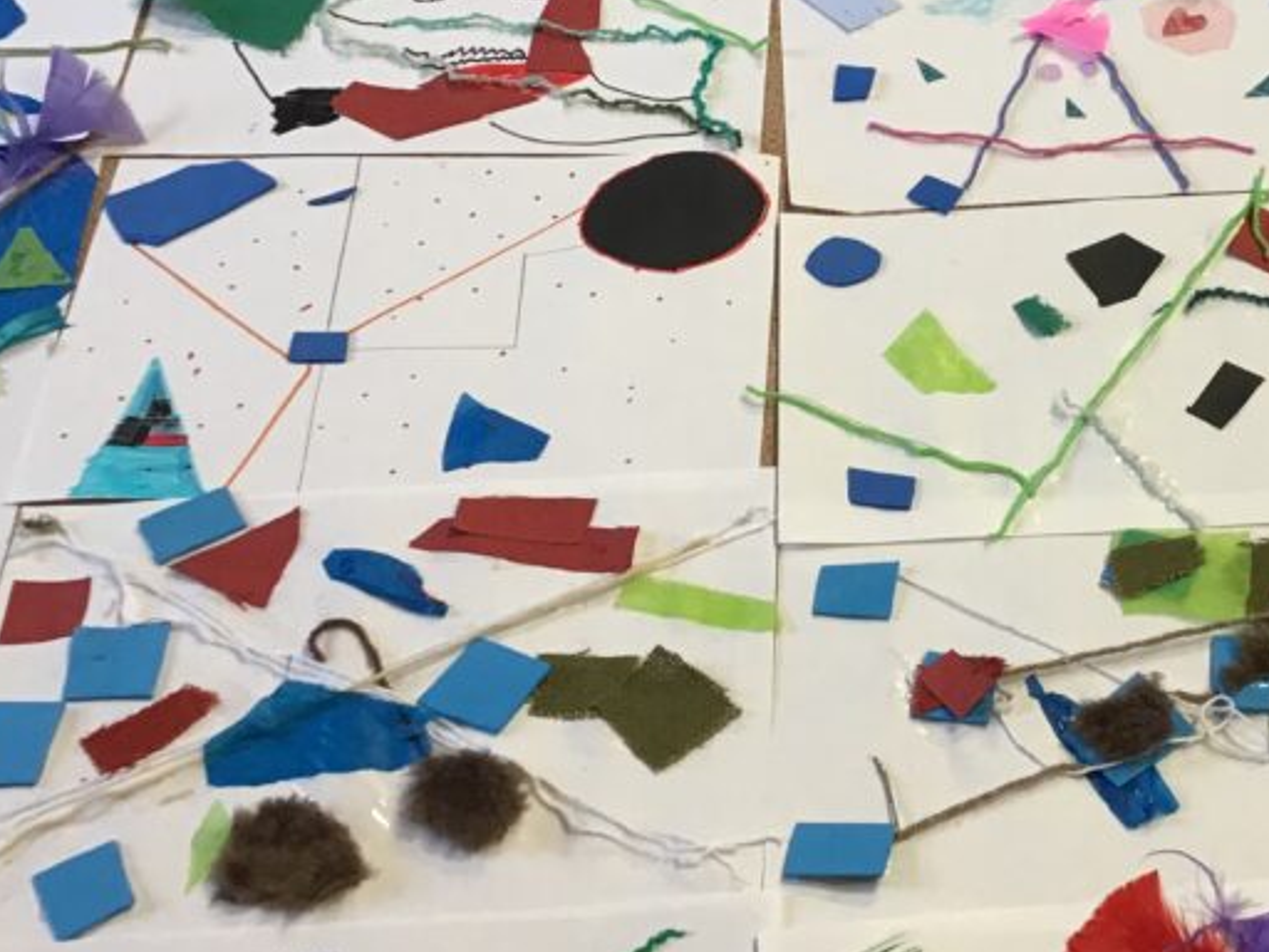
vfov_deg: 23.6
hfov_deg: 30.2
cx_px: 1083
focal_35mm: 62
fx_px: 2273
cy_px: 446
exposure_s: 1/33
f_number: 2.4
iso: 64
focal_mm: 3.3
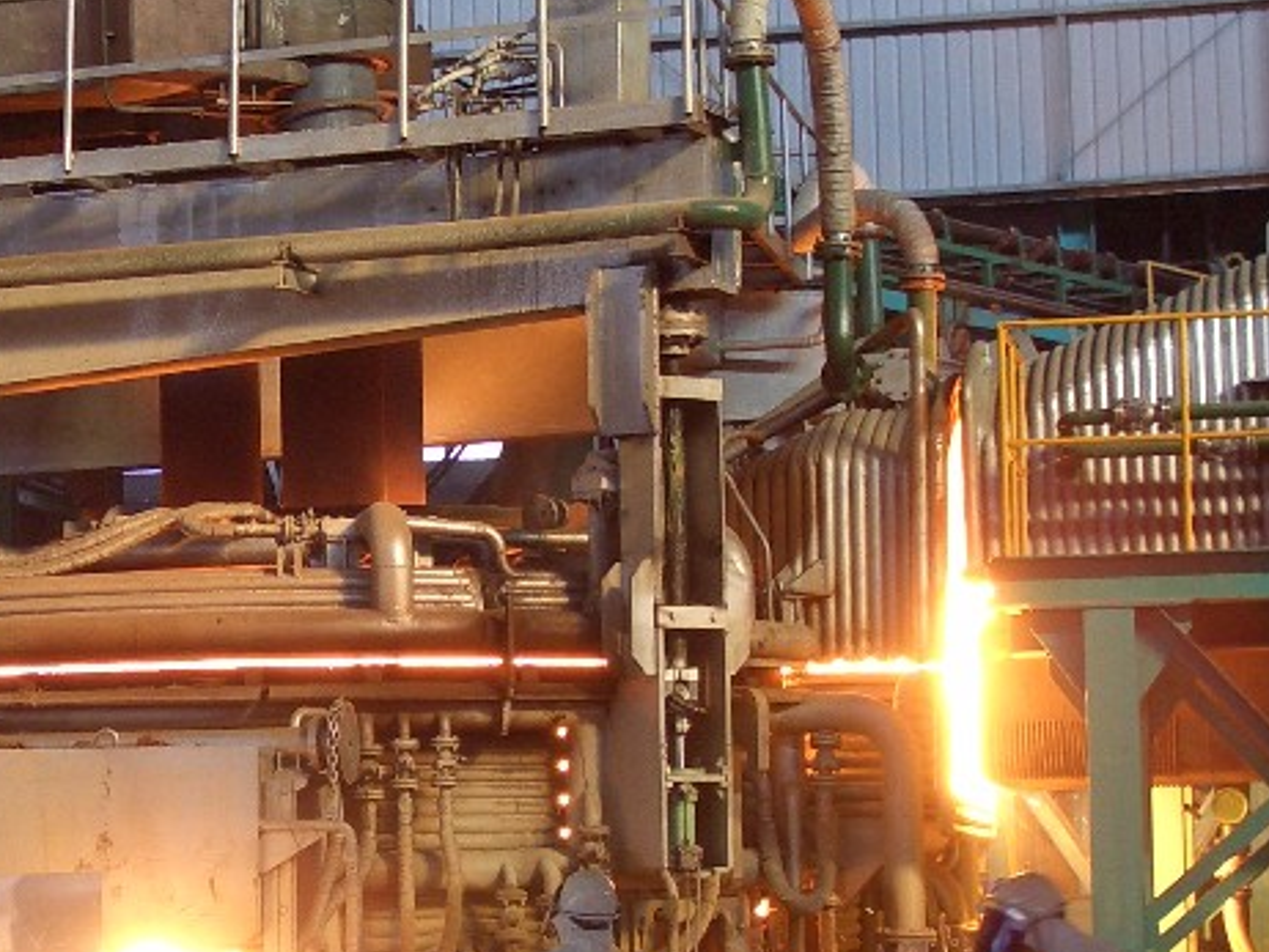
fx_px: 3888
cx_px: 192
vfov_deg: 14.0
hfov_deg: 18.3
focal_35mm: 106
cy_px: 573
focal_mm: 8.2
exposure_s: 1/80
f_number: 3.1
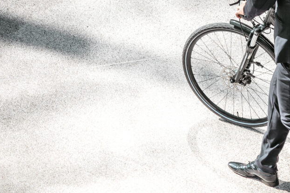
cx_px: 258
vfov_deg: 4.0
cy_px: 13
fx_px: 2794
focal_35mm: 347
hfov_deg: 5.9
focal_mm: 105
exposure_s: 1/500
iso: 100
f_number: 4
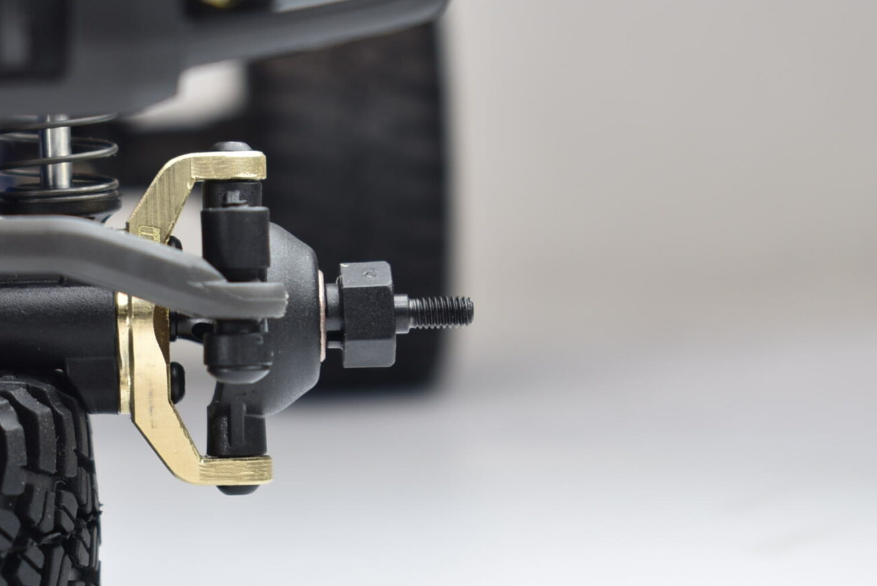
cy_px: 345
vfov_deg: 8.4
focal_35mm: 163
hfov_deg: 12.6
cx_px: 199
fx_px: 3973
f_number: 5.6
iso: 100
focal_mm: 55
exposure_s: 1/125
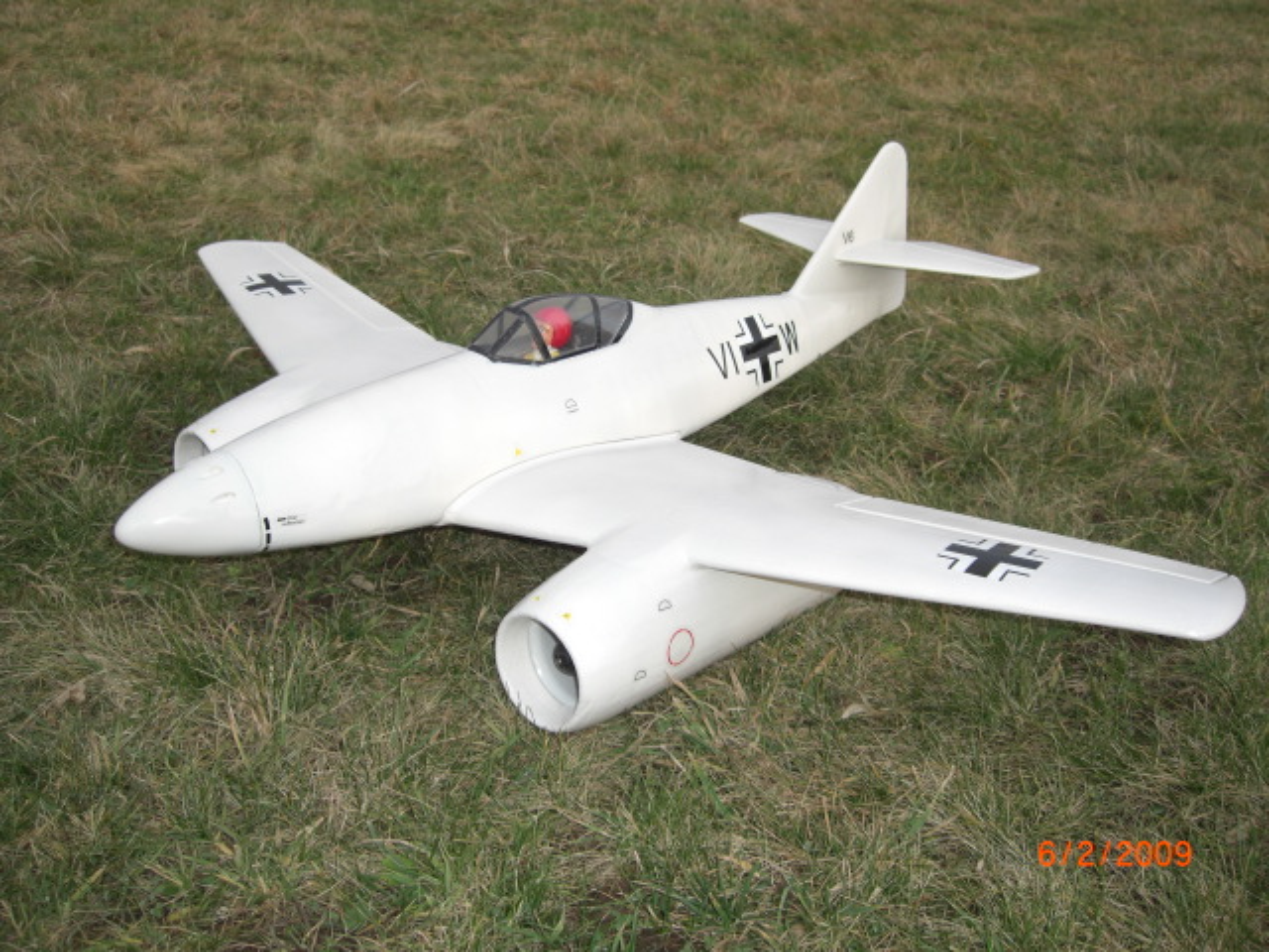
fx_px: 1393
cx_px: 634
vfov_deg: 37.7
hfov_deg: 49.0
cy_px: 476
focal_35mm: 38
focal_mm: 7.9
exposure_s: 1/160
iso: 80
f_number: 2.8
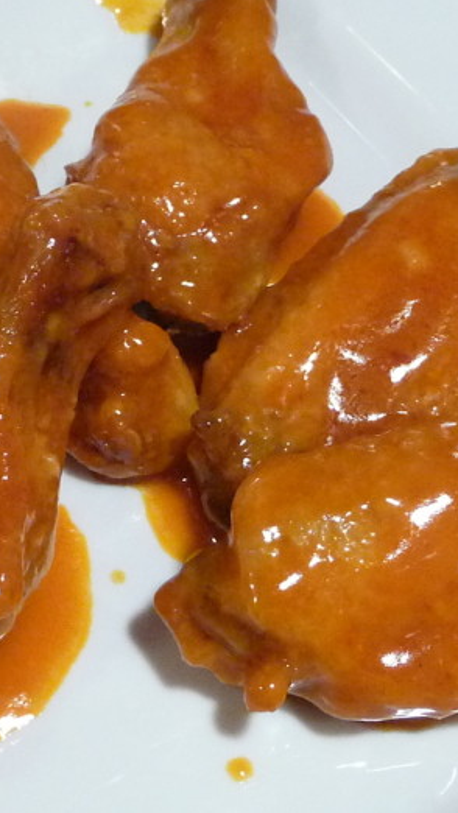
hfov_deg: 16.5
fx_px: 1575
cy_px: 406
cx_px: 122
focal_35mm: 73
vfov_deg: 29.0
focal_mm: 5
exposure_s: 1/20
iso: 400
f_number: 3.4
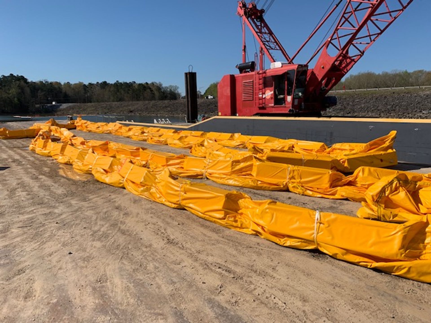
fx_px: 324
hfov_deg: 67.3
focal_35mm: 26
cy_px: 162
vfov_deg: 53.1
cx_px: 216
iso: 25
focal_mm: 4.25
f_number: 1.8
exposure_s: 1/4274
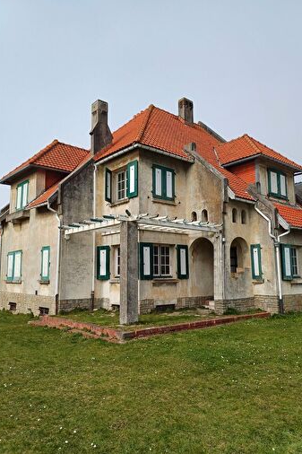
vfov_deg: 67.4
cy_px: 220
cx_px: 149
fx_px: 340
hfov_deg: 47.9
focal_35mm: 27
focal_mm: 4.65
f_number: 1.8
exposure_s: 1/1460
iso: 50
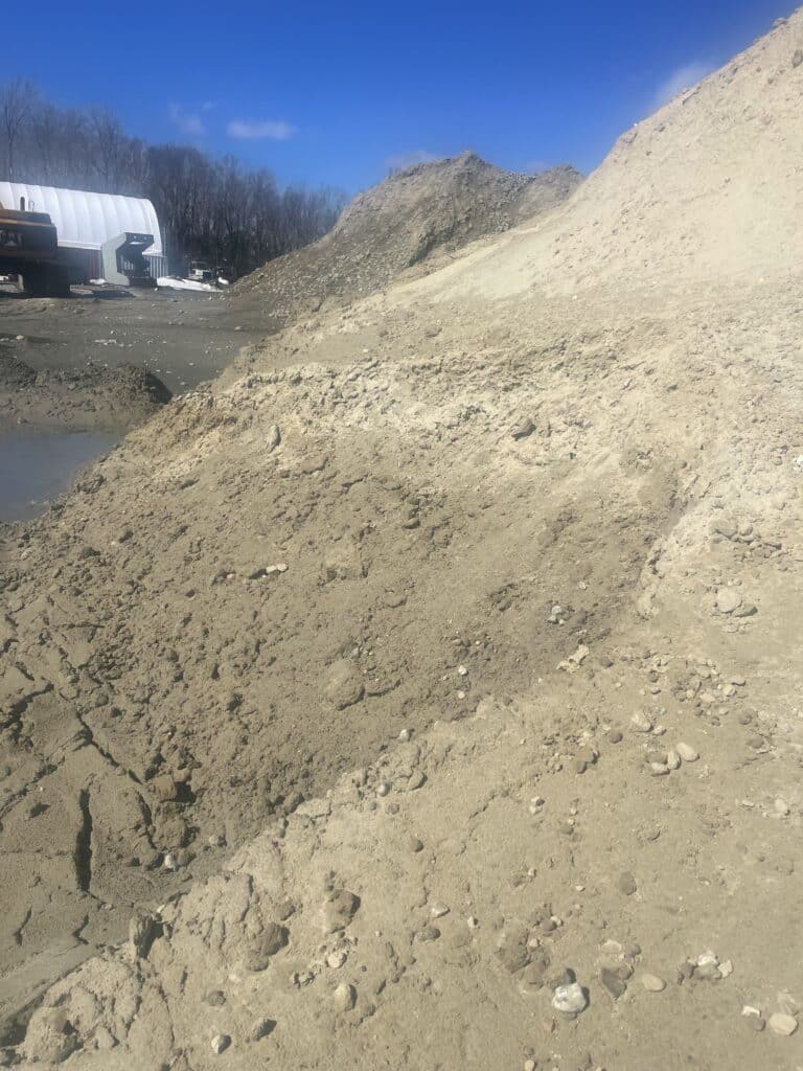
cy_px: 536
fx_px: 804
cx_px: 402
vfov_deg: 67.3
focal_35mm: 26
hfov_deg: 53.1
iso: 32
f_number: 1.6
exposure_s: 1/7813
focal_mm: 4.2
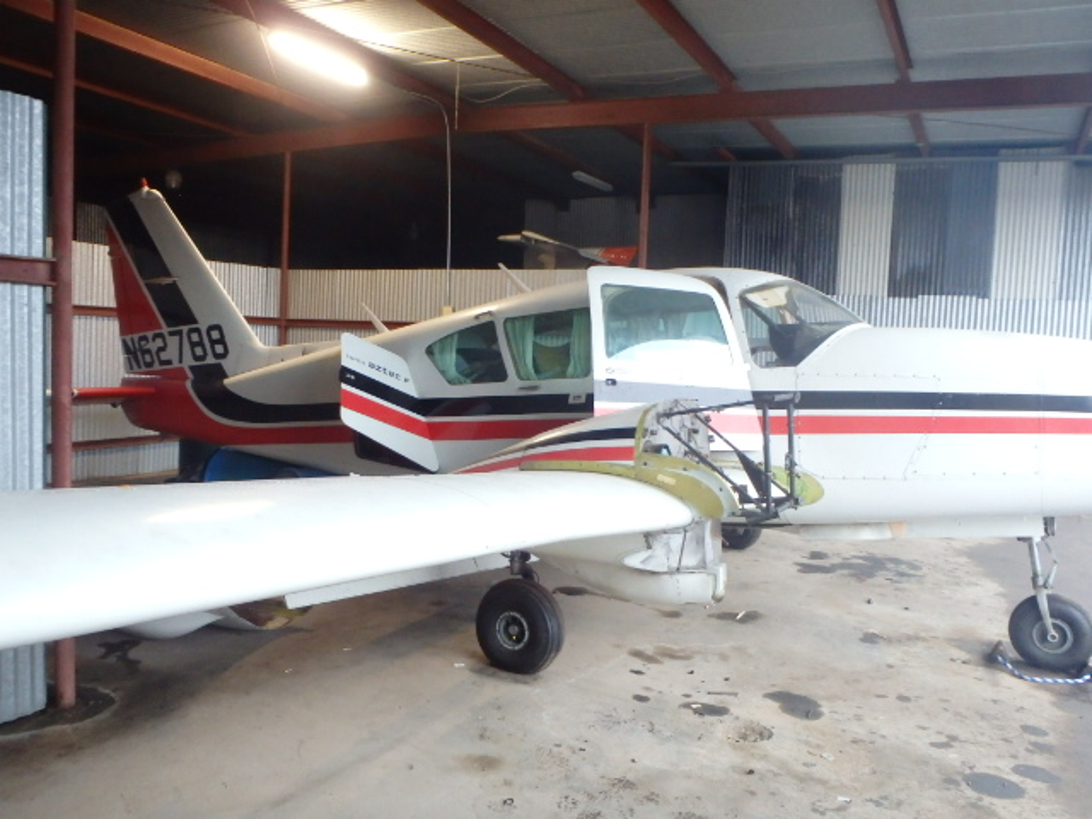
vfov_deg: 49.7
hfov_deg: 63.4
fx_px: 883
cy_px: 410
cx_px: 546
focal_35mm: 28
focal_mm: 5
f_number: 3.9
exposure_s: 1/10
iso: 800
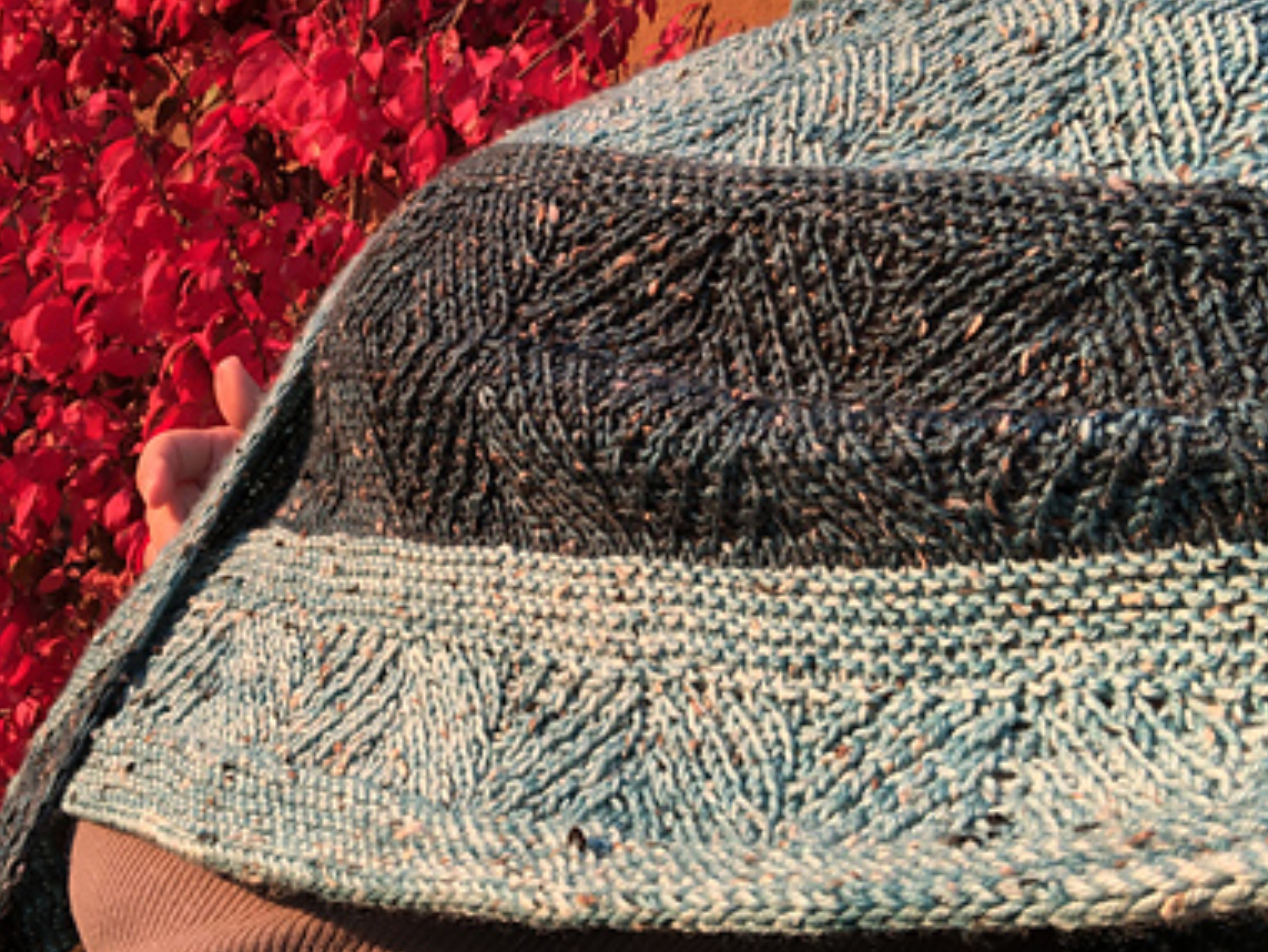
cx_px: 493
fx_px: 1539
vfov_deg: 34.2
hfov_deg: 44.5
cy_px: 363
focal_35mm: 42
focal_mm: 2.87
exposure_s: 1/120
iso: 40
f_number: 2.2
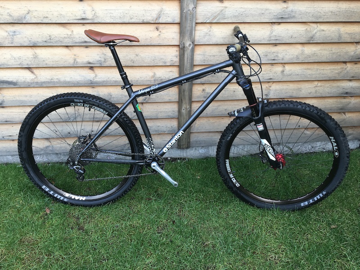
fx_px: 302
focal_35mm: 29
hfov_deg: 61.7
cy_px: 135
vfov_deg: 48.2
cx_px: 180
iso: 32
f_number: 2.2
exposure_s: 1/100
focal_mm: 4.15
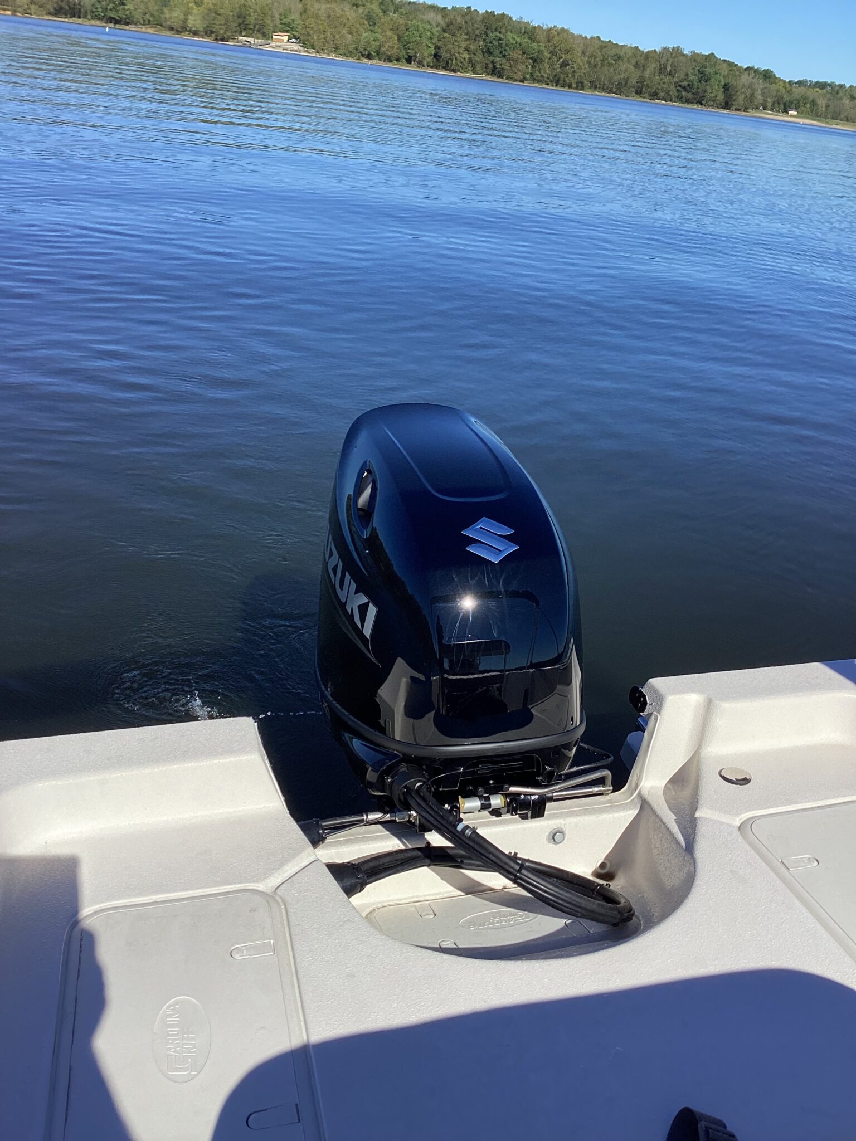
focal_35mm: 31
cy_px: 570
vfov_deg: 58.4
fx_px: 1022
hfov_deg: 45.4
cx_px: 428
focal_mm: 3.3
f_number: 2.4
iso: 25
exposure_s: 1/1773
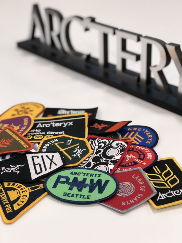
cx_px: 92
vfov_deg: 33.2
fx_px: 406
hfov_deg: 25.2
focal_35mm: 58
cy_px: 123
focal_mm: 6.6
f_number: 2.8
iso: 125
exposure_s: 1/30
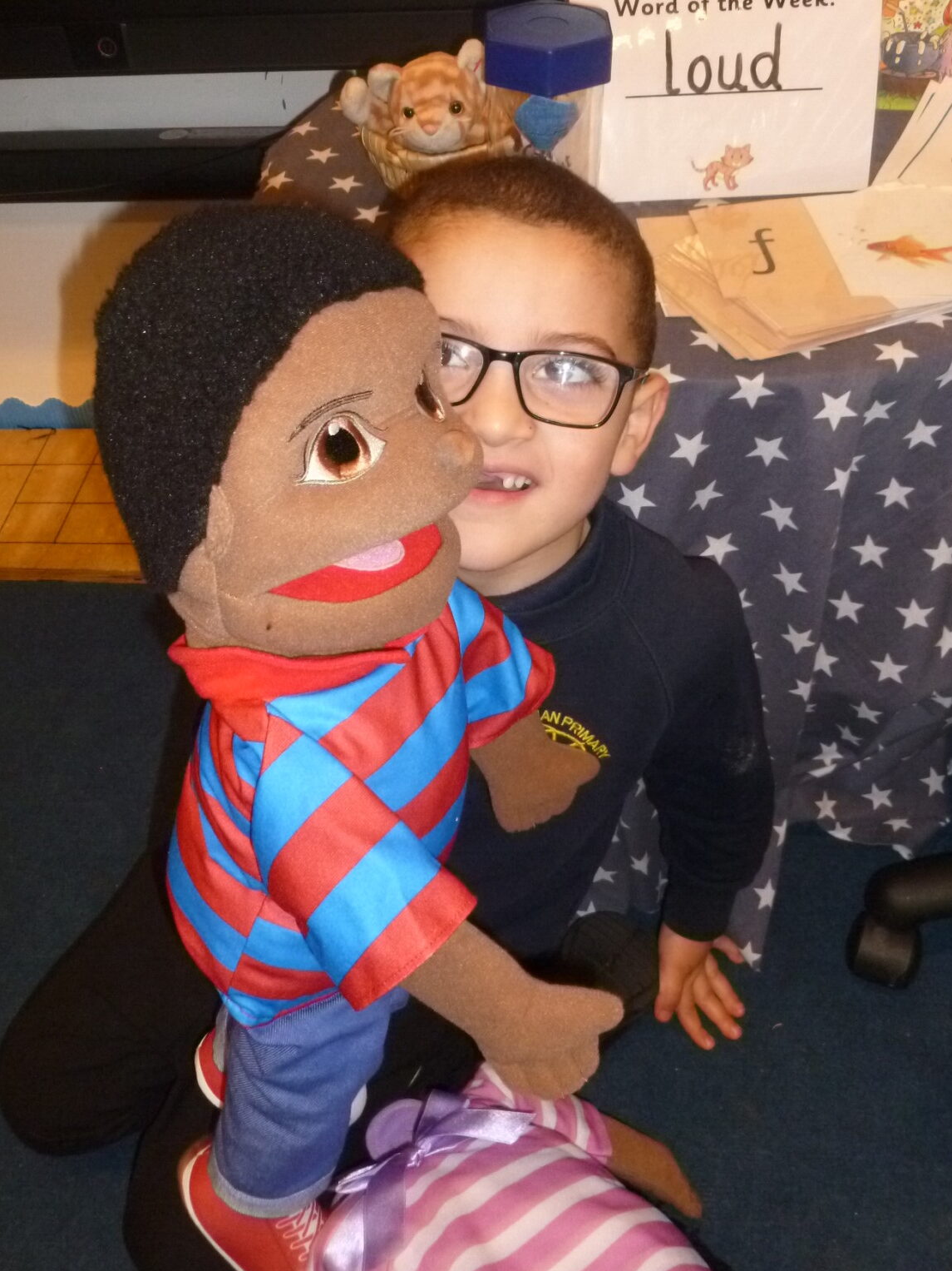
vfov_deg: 55.2
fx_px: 1210
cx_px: 454
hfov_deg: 42.9
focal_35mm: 33
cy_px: 549
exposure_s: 1/60
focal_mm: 5
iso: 400
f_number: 3.3
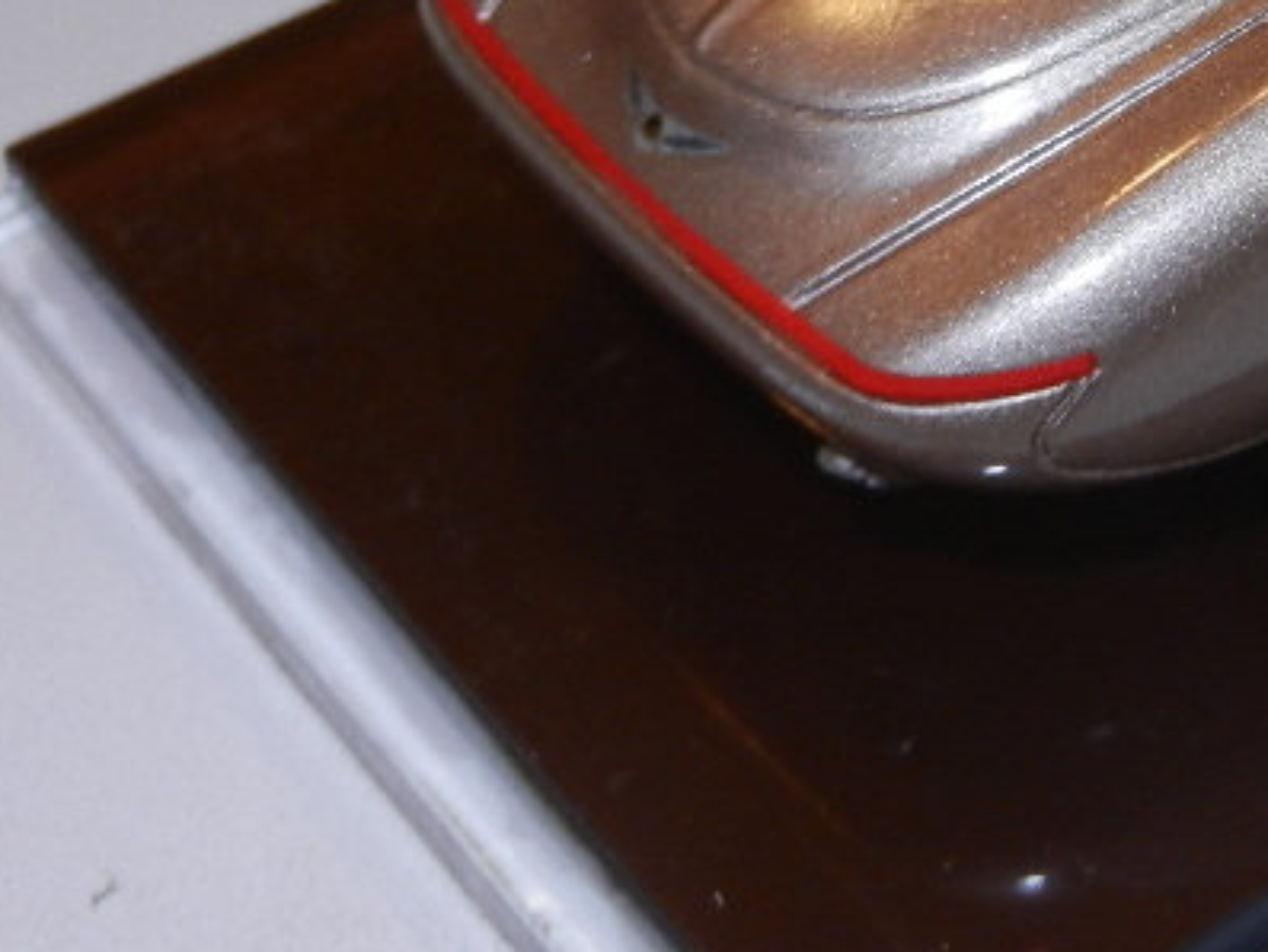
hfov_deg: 18.7
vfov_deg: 14.9
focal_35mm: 98
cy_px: 45
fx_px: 3591
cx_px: 1613
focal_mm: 6.9
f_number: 8
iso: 200
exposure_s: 1/30
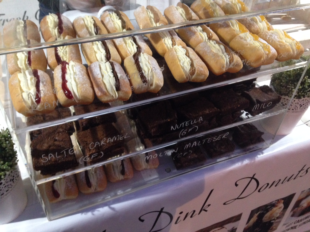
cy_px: 116
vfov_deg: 42.9
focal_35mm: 33
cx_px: 155
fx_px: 296
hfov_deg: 55.4
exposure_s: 1/20
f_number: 2.4
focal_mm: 4.12
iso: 400
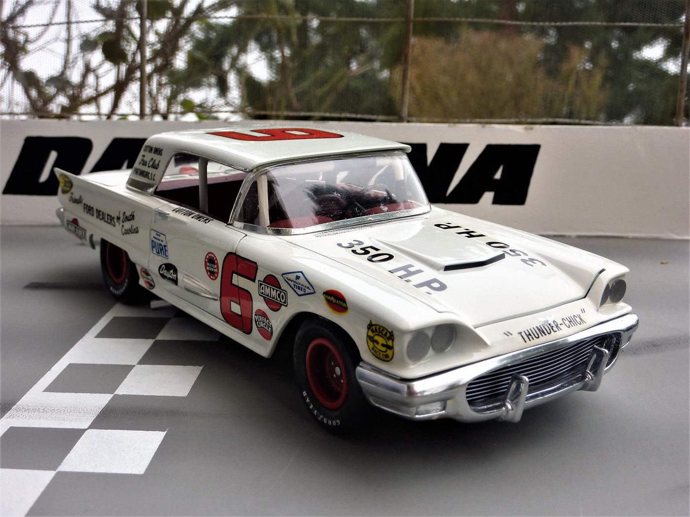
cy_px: 258
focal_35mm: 42
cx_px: 345
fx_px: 837
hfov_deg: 44.8
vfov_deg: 34.3
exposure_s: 1/40
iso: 80
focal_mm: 6.9
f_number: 3.7
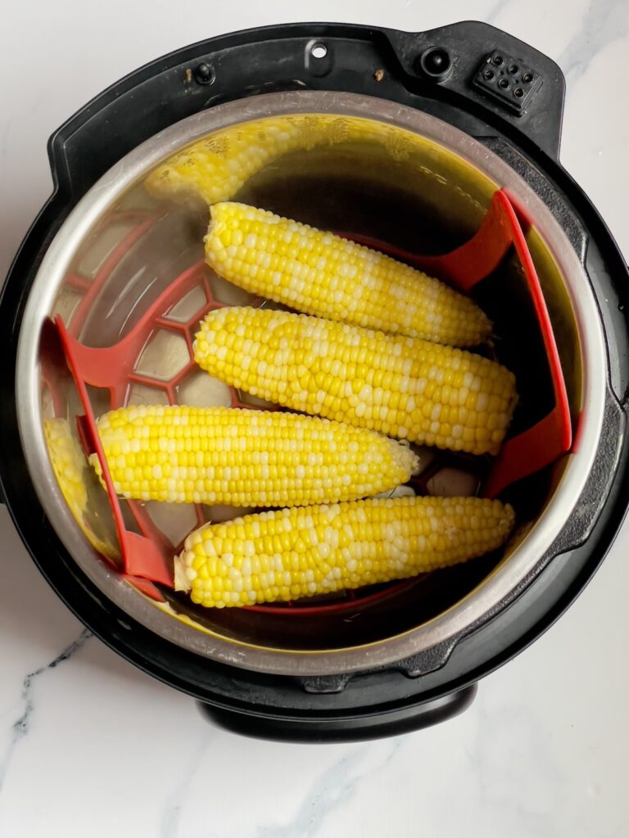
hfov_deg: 28.0
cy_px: 419
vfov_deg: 36.8
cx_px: 314
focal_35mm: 52
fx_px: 1260
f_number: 2
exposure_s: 1/60
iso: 200
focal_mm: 6
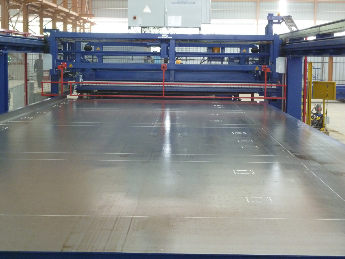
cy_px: 130
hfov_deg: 27.0
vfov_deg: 20.4
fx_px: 718
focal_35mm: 72
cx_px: 172
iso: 400
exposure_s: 1/40
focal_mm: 11.9
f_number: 4.1
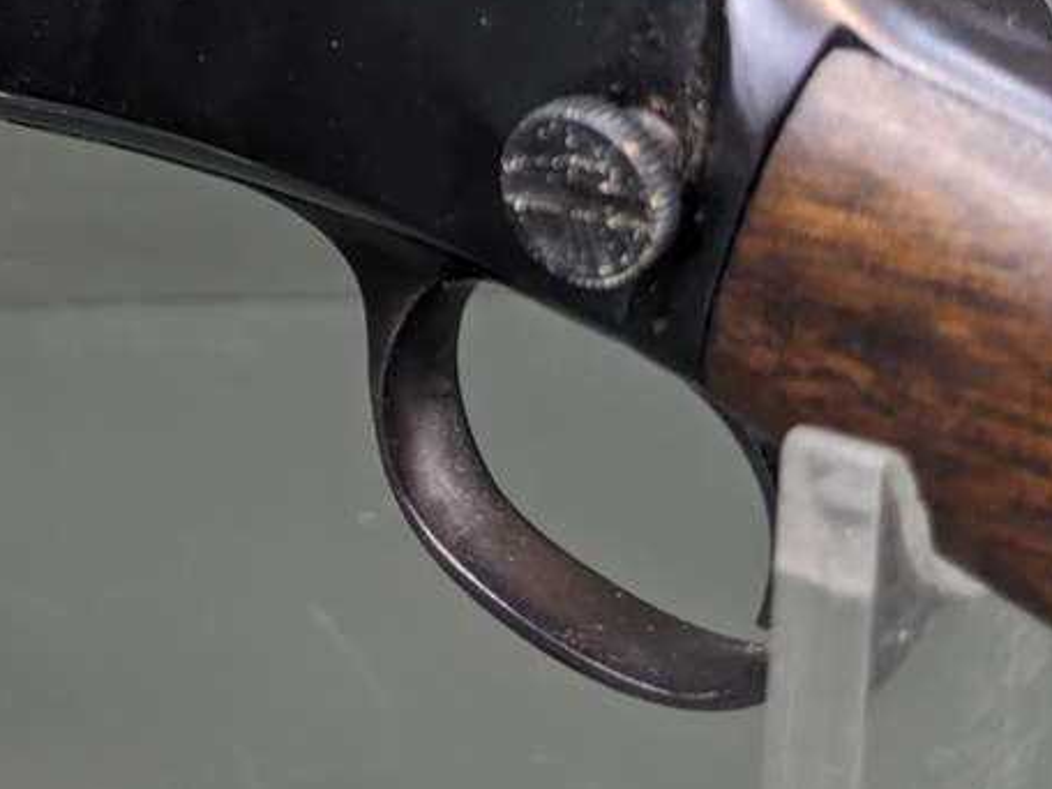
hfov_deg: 28.7
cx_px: 39
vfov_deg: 21.8
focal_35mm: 64
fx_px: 1945
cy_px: -55
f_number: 1.73
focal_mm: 4.38
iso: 249
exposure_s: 1/40
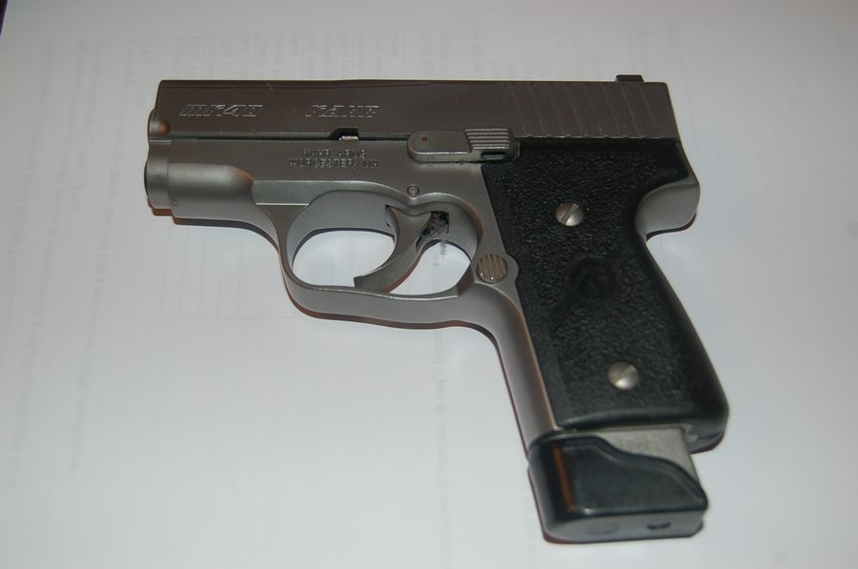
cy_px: 284
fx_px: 1106
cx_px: 429
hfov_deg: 42.4
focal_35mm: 46
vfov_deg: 28.8
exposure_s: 1/60
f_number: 4.5
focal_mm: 31
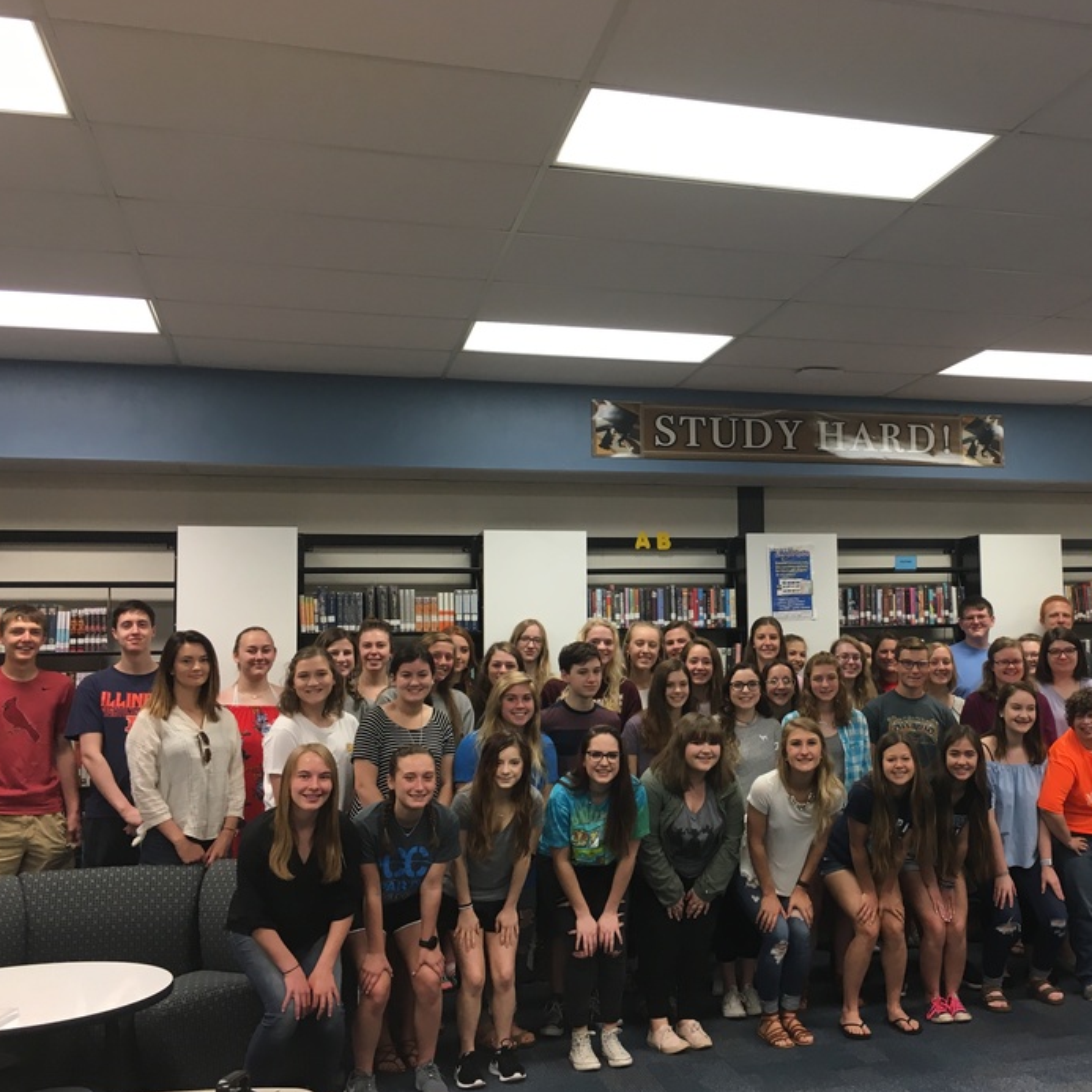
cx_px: 758
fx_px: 1321
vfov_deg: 44.9
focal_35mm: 37
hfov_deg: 44.1
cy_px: 558
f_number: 2.2
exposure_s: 1/30
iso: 50
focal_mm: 4.15
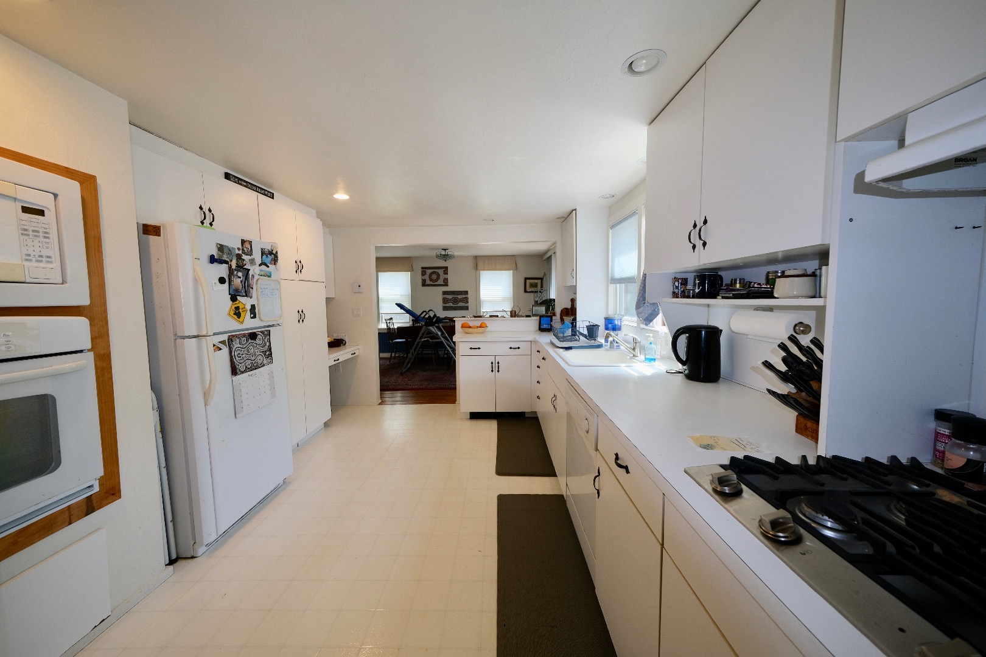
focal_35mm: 12
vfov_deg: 90.0
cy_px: 328
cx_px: 493
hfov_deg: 112.6
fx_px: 329
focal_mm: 8
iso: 320
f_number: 3.6
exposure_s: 1/75
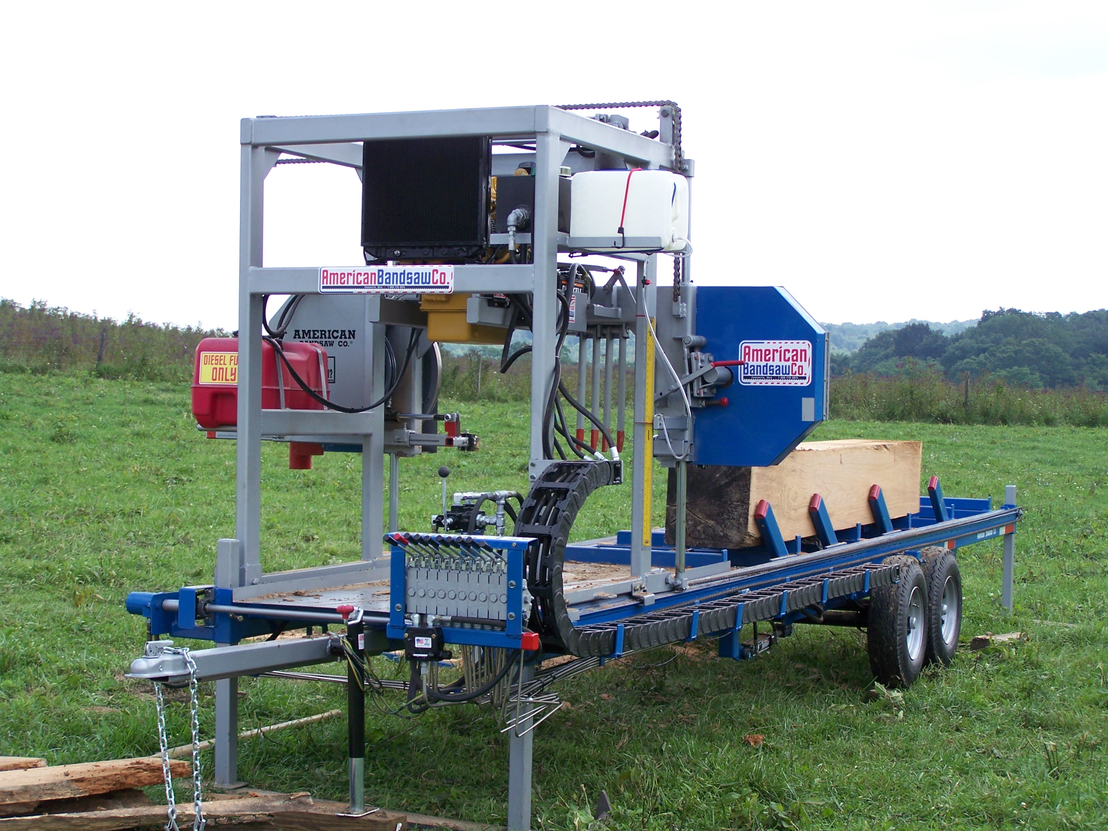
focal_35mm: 67
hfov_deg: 29.0
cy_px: 416
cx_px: 554
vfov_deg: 21.9
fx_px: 2145
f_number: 3.2
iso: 64
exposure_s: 1/320
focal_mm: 11.1
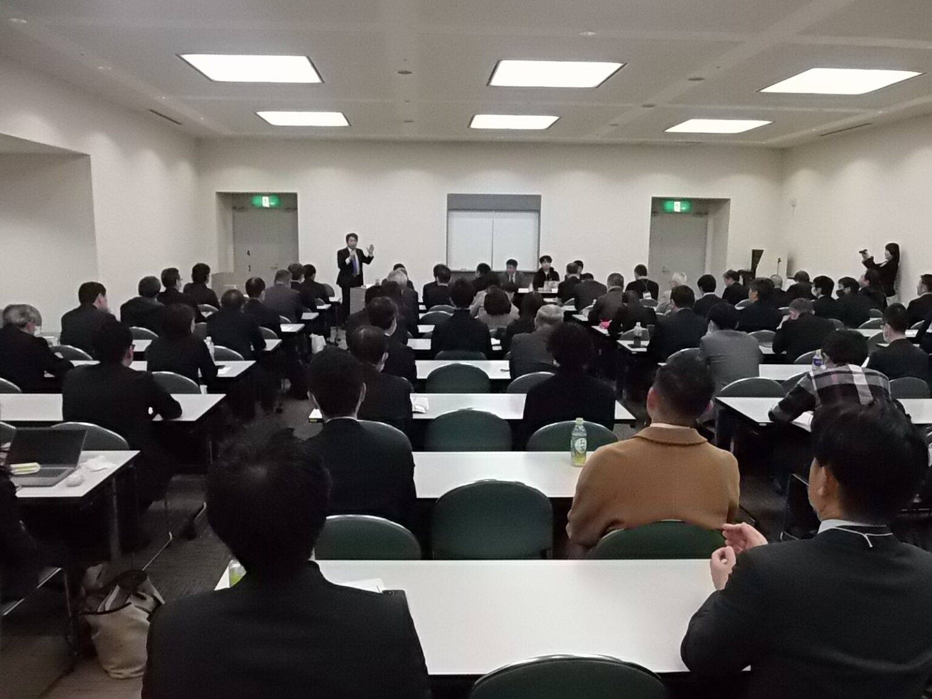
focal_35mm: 26
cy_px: 350
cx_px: 466
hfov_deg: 67.3
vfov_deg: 53.1
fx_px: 700
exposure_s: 1/400
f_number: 3.2
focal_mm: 4.66
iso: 1600
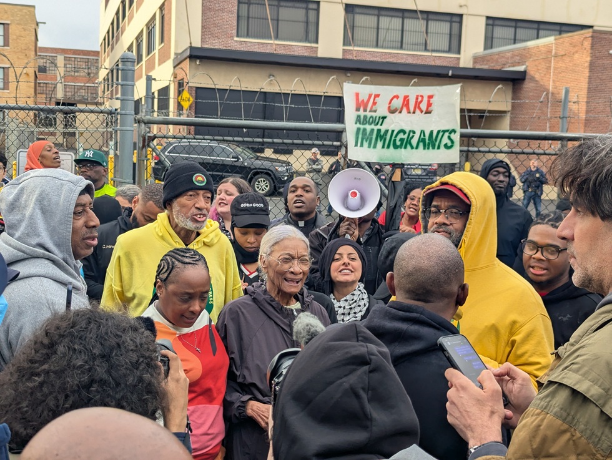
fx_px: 849
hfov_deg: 39.6
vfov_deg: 30.3
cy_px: 230
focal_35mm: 48
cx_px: 306
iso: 79
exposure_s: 1/220
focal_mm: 6.81
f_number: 1.85
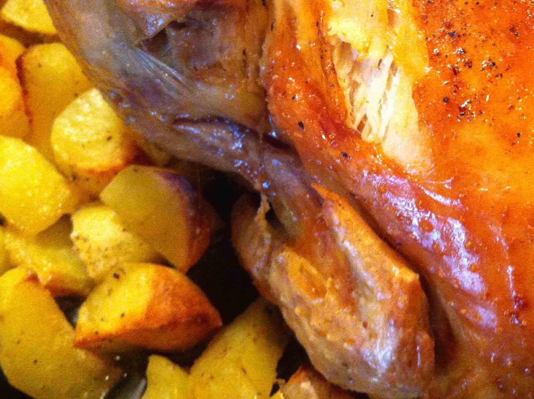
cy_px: 119
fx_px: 893
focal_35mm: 58
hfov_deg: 32.9
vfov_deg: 25.0
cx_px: 364
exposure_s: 1/17
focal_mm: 3.85
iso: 500
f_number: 2.8
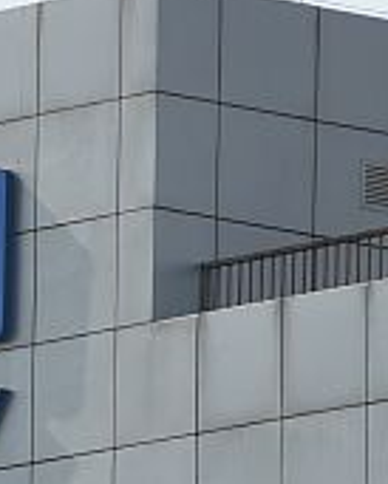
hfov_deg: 1.3
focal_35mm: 1217
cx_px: -402
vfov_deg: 1.6
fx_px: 17453
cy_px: 907
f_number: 8
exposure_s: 1/640
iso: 125
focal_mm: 185
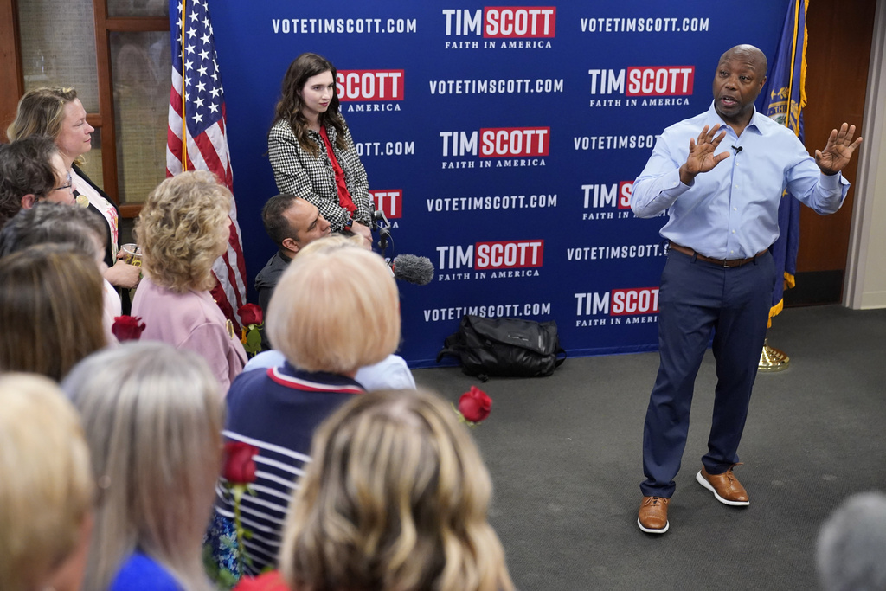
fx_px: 1181
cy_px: 296
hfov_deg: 41.1
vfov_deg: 28.1
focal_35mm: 48
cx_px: 443
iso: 4000
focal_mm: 48
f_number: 2.8
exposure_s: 1/640
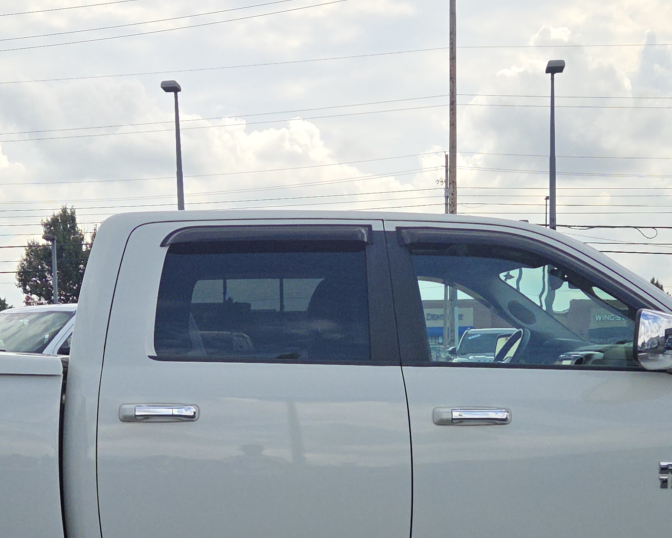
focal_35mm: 58
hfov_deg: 32.4
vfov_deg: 25.8
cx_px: 296
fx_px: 1154
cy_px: 424
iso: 80
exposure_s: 1/6839
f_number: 1.8
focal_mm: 5.4
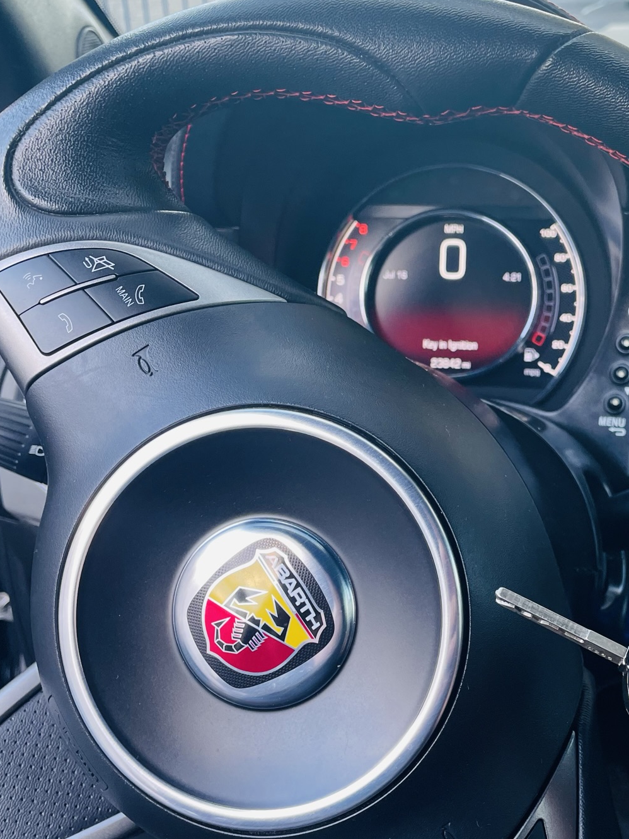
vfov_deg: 46.8
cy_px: 422
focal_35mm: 40
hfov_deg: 35.2
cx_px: 467
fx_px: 969
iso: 80
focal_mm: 4.2
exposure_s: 1/121
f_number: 1.6
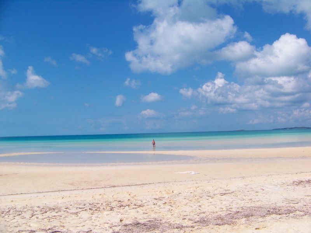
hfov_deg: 51.4
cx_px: 156
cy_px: 116
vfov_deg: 39.7
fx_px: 323
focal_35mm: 36
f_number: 4
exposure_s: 1/1000
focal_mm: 5.85
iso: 64
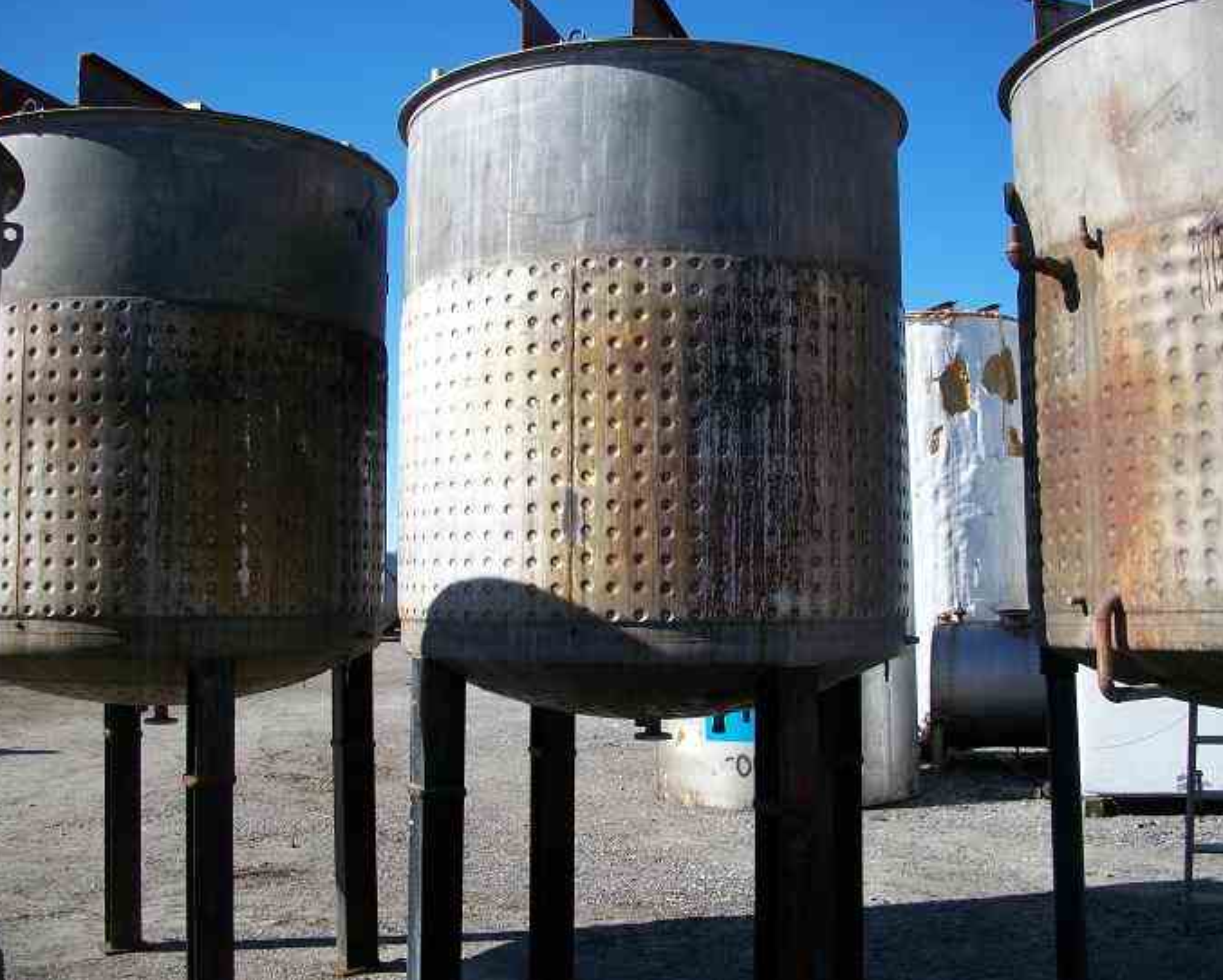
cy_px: 492
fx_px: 1340
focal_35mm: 37
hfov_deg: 49.1
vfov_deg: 40.1
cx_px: 592
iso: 80
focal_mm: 6.3
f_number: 3.1
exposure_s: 1/800
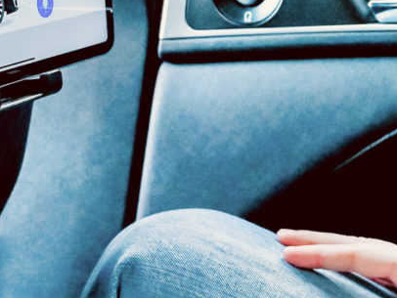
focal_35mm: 109
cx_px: 523
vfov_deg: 13.2
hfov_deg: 16.9
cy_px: -70
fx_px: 1251
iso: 7200
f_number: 6.3
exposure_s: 1/125
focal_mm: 24
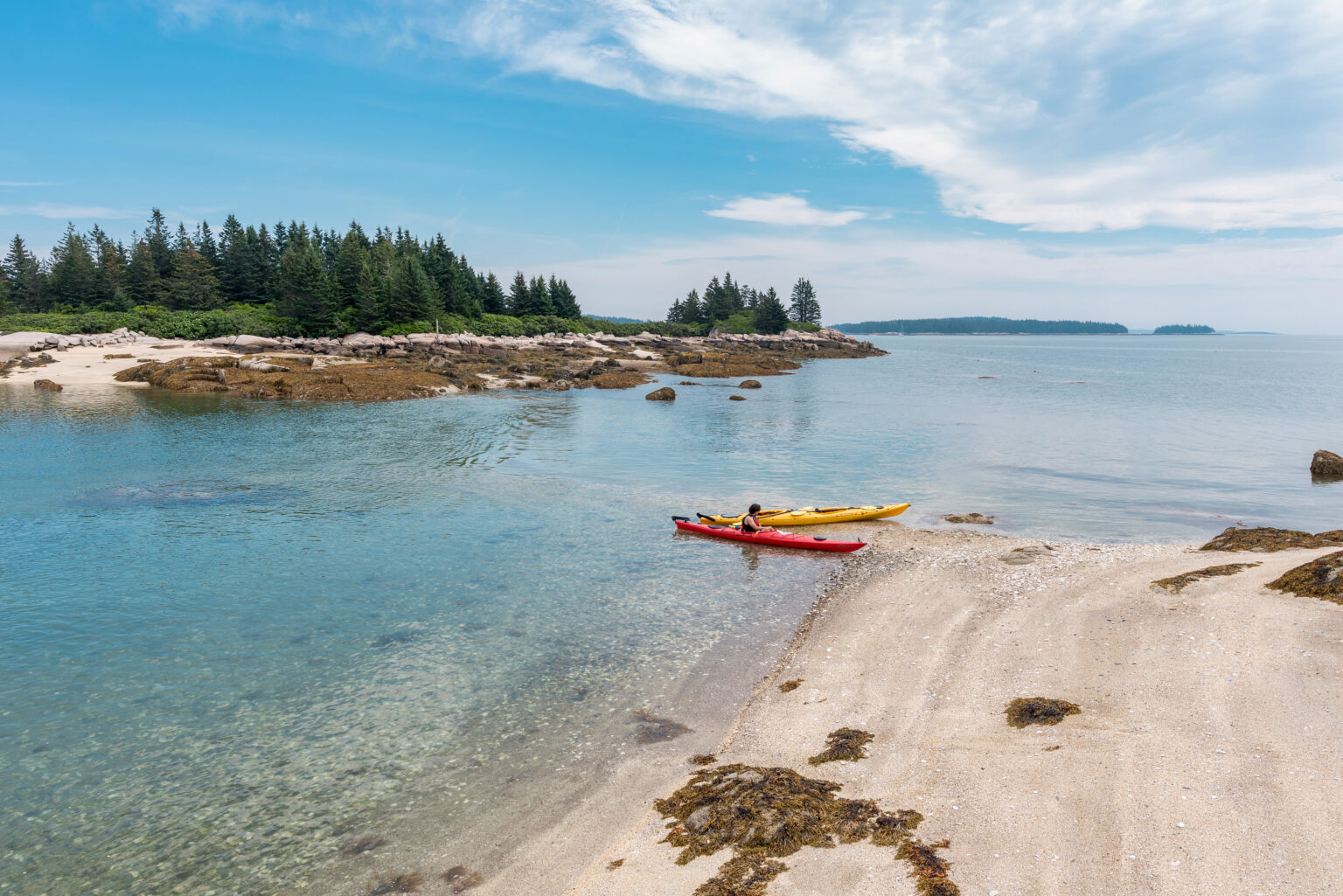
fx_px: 896
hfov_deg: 73.7
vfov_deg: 53.2
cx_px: 672
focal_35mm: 24
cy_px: 448
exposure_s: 1/100
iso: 125
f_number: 10
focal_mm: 16
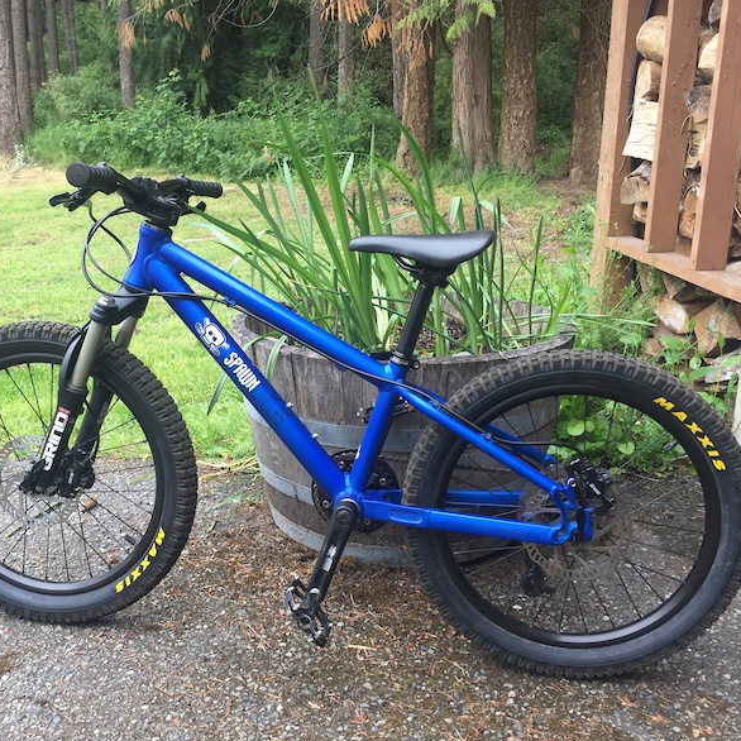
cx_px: 328
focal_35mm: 35
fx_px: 848
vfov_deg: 47.2
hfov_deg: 47.1
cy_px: 367
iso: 32
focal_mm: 4.15
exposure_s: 1/60
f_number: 2.2
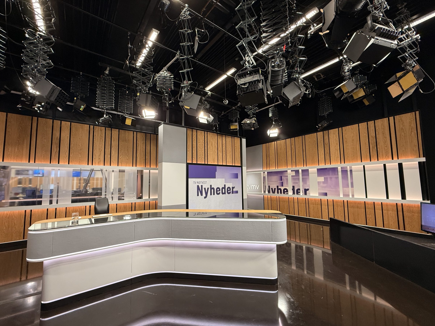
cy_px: 167
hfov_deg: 98.2
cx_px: 215
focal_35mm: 15
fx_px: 189
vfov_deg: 81.7
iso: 200
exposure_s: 1/100
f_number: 2.2
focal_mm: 2.22
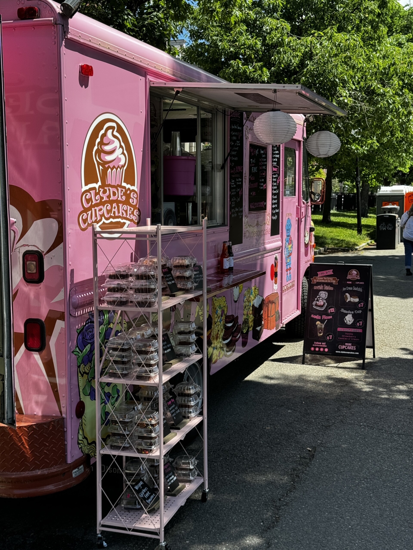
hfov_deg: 30.3
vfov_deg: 39.7
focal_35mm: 48
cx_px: 206
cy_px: 275
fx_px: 764
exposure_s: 1/1287
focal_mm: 6.76
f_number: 1.78
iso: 64
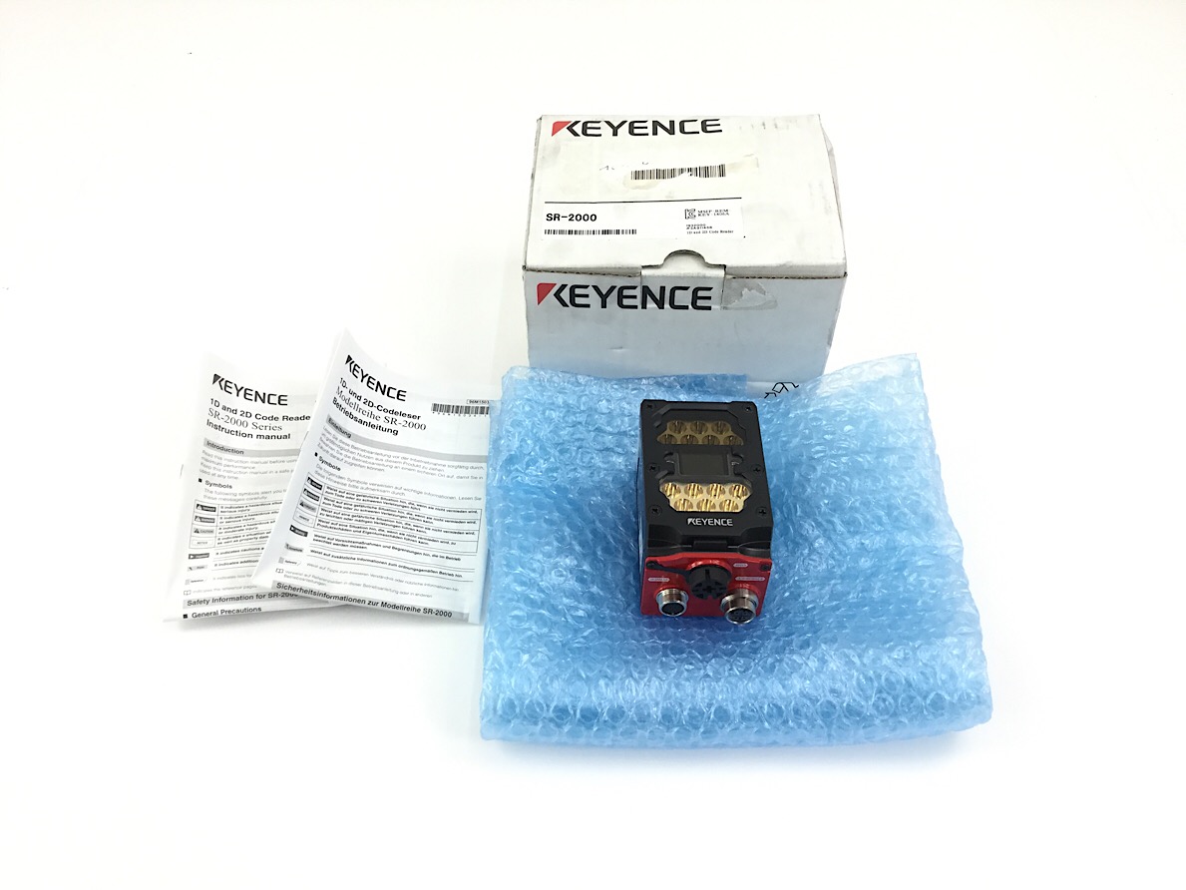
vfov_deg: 45.4
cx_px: 593
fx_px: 1062
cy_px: 445
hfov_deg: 58.3
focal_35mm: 31
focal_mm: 3.3
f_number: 2.4
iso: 32
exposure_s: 1/33
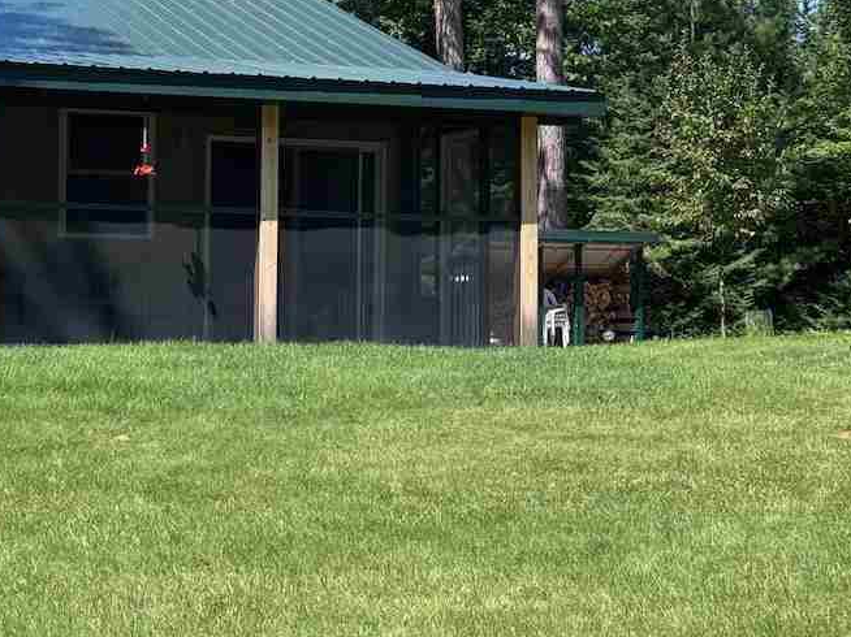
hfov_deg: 20.7
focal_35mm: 94
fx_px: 2310
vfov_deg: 15.7
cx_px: 193
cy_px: 200
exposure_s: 1/2110
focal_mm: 6.76
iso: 64
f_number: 1.78
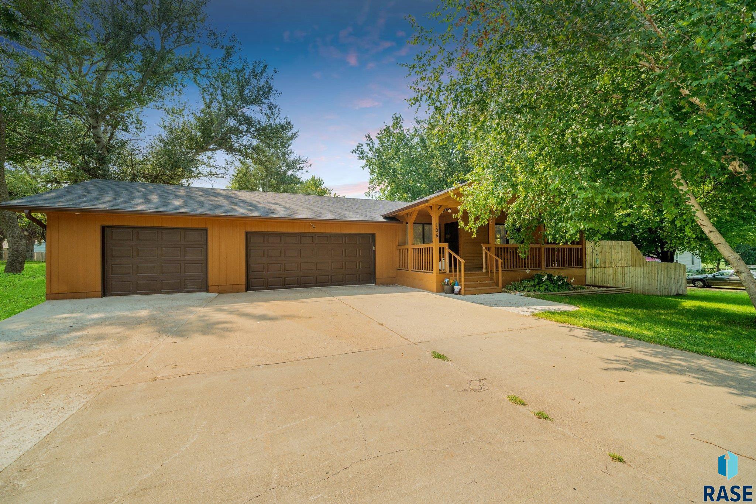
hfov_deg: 108.3
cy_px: 252
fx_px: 273
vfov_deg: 85.4
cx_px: 378
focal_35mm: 13
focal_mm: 13
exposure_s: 1/320
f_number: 8
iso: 400
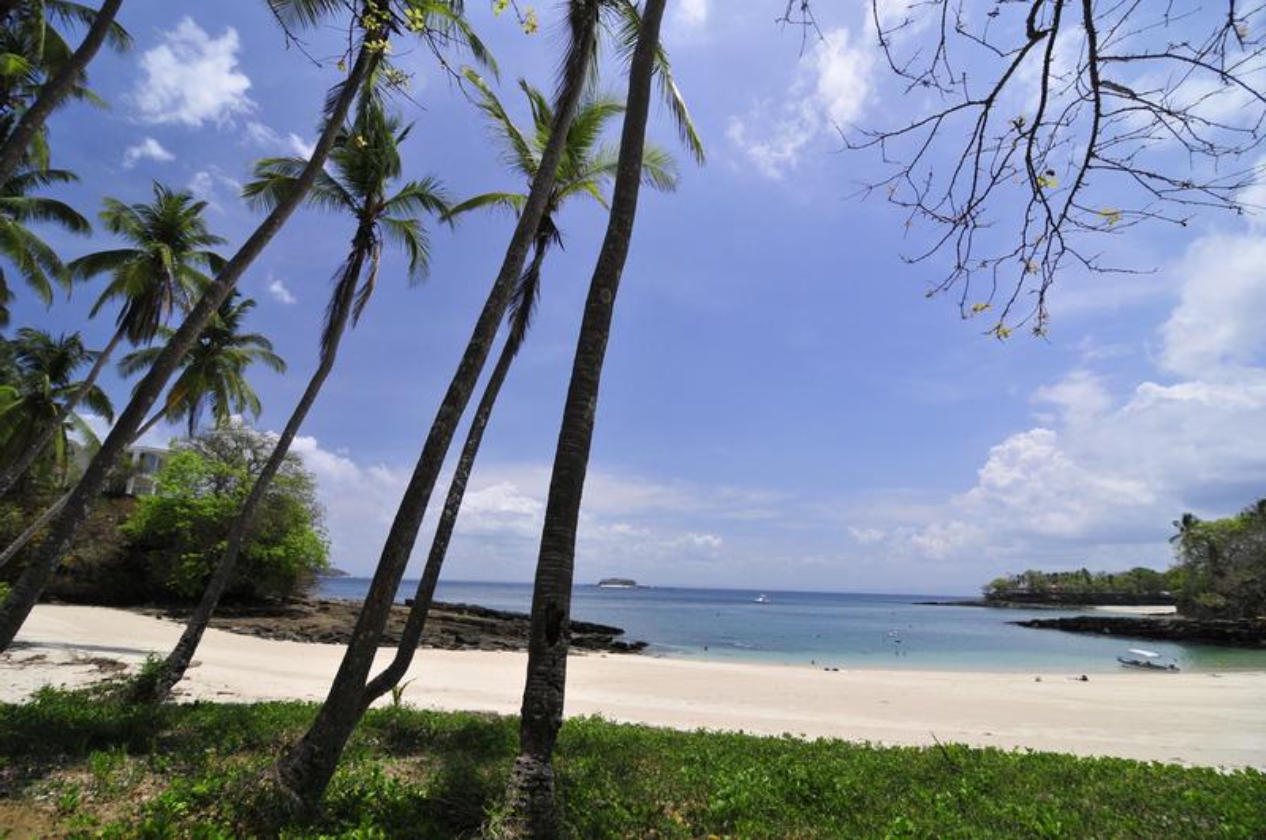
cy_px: 420
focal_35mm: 16
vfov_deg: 71.9
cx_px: 633
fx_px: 579
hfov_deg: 95.1
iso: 500
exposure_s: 1/2500
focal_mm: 11
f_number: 4
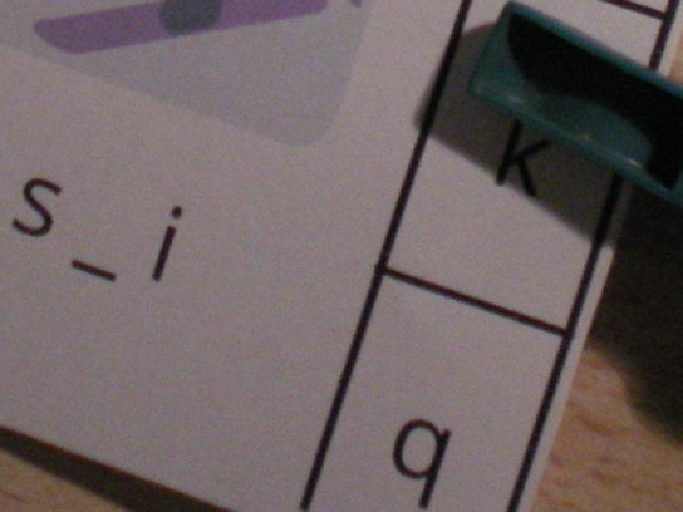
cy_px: -429
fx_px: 2821
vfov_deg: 9.8
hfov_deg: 13.8
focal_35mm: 143
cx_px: 433
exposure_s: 1/50
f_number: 3.1
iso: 400
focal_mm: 6.3
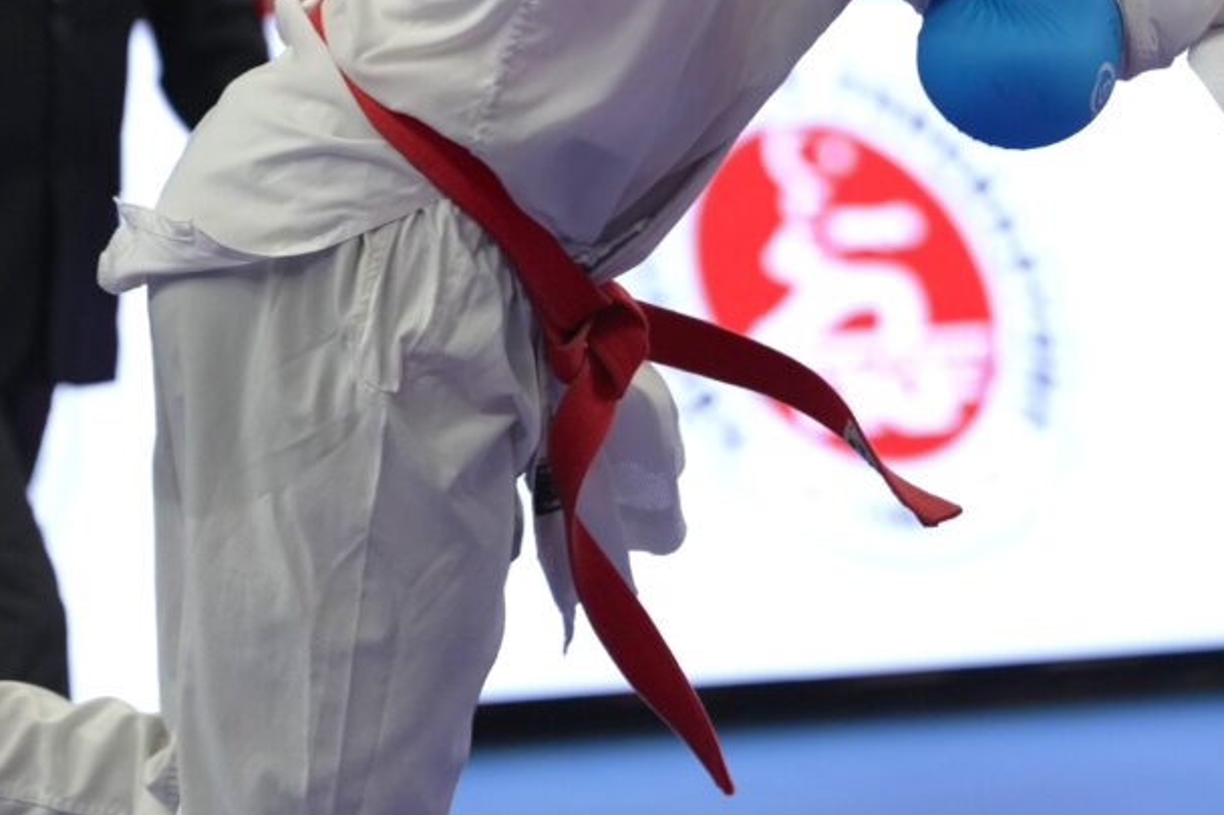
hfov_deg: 4.6
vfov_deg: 3.0
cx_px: 960
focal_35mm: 450
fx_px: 15295
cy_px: -155
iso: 1250
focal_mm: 178
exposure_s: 1/1000
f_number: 2.8
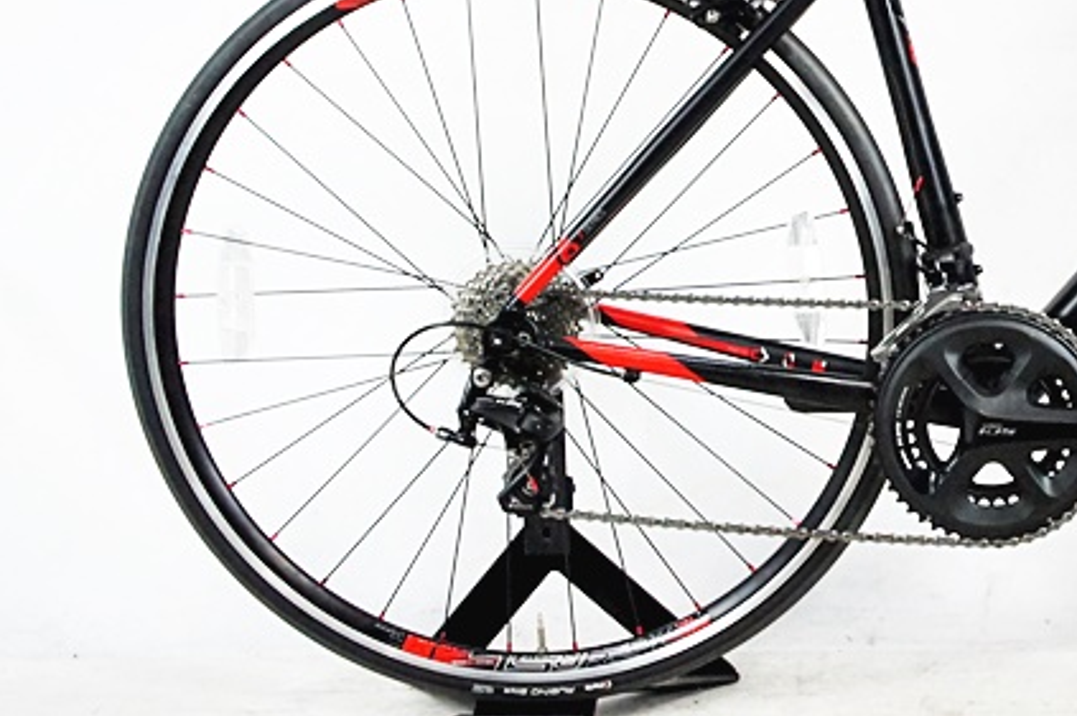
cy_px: 136
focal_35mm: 83
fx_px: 2480
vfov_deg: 16.3
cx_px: 1102
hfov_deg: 23.4
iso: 3200
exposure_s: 1/100
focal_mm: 26
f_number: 11
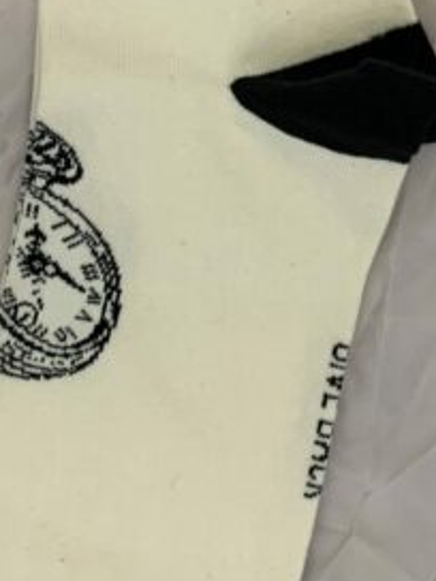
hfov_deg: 15.1
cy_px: 6
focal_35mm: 98
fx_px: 1646
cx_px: 201
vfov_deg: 19.5
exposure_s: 1/60
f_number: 1.8
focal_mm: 4.25
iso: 160
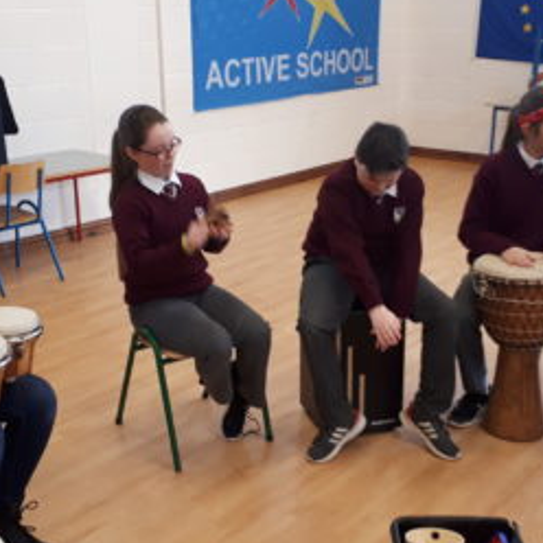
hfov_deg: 34.7
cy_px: 300
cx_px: 276
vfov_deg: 34.6
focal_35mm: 49
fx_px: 870
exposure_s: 1/33
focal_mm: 3.6
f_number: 1.9
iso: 125
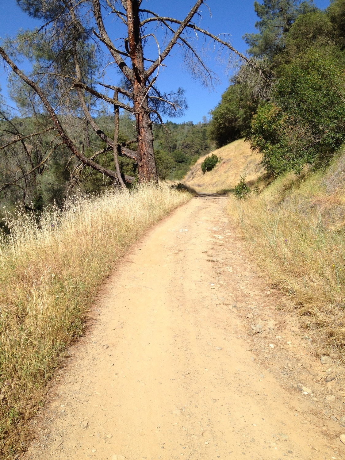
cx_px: 172
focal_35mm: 35
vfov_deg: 52.6
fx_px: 465
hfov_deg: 40.7
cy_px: 230
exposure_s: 1/1534
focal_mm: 4.28
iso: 50
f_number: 2.4
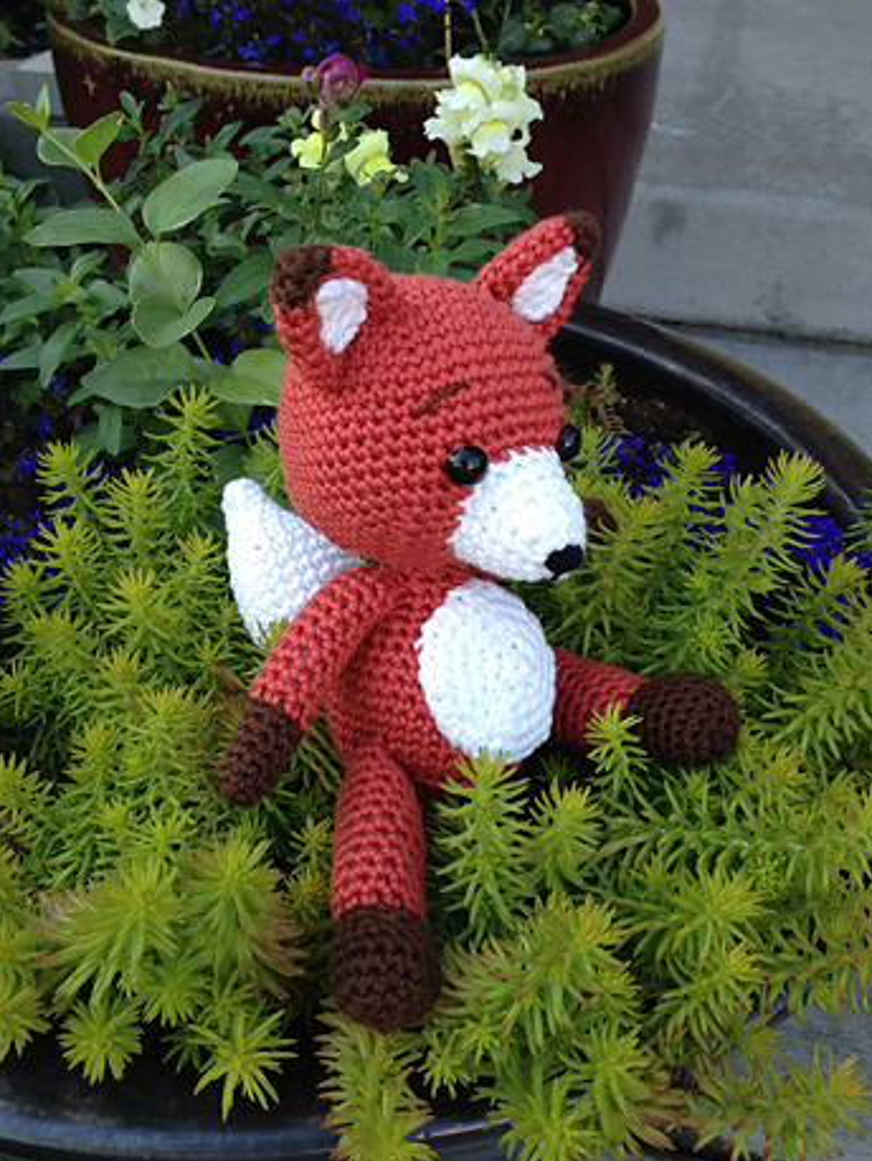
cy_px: 553
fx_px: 1208
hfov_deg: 39.7
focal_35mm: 36
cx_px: 430
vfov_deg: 51.3
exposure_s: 1/120
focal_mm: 4.12
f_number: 2.4
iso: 50
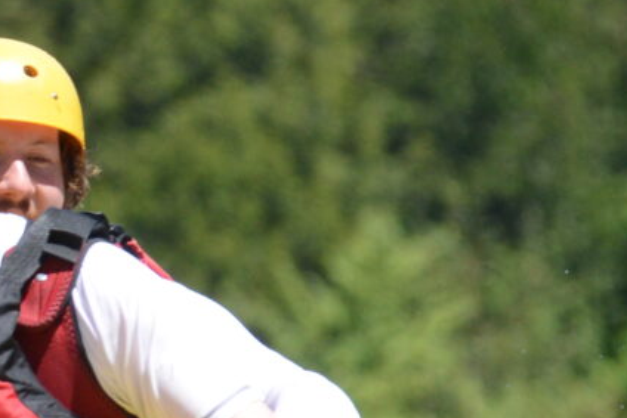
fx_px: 31585
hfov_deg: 1.1
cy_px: 515
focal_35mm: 1813
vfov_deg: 0.8
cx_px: -630
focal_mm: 300
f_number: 9
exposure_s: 1/1250
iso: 800
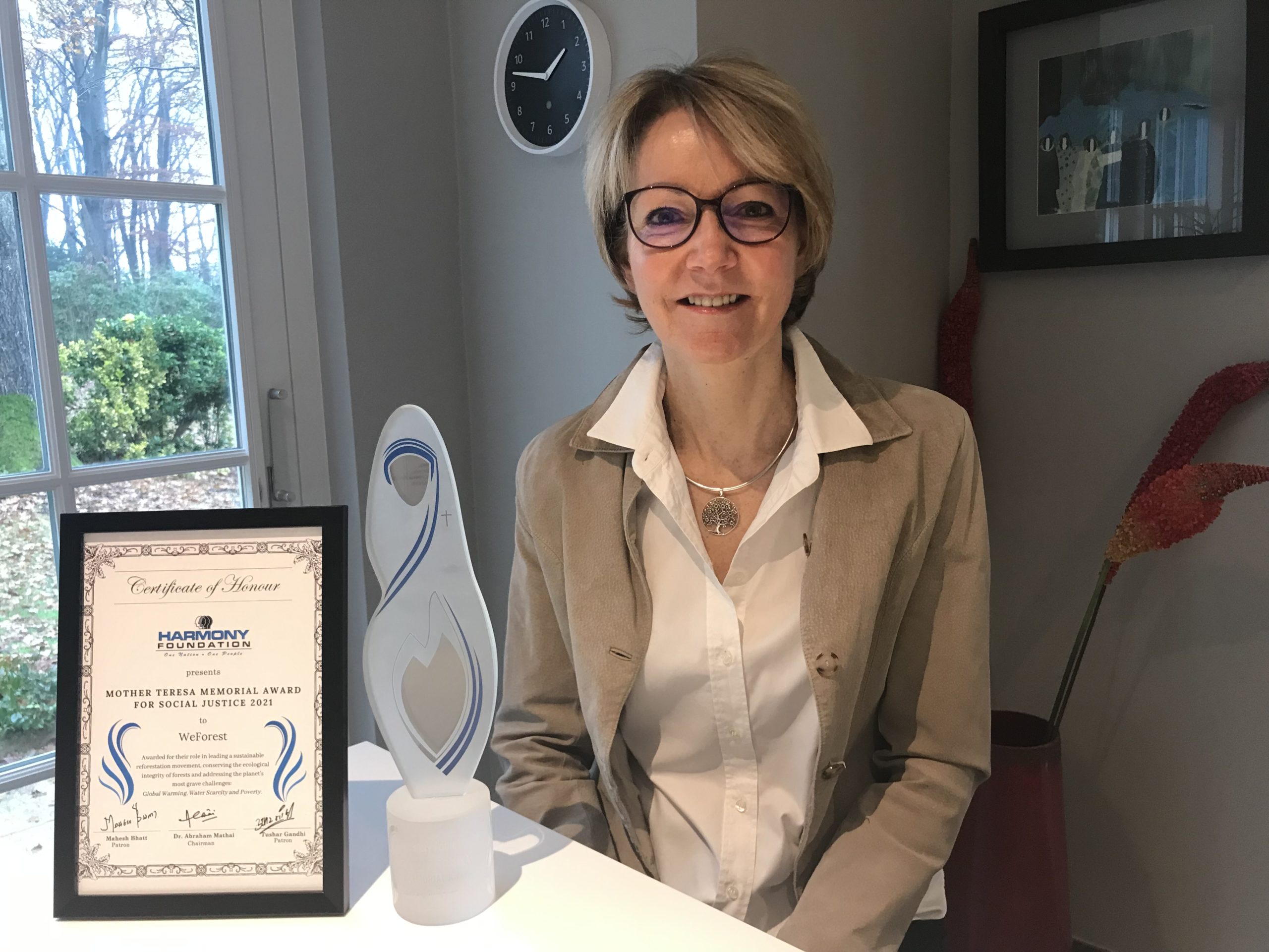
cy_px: 476
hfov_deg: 63.4
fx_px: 1026
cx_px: 634
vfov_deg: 49.7
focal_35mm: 28
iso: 40
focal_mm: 3.99
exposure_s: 1/17
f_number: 1.8
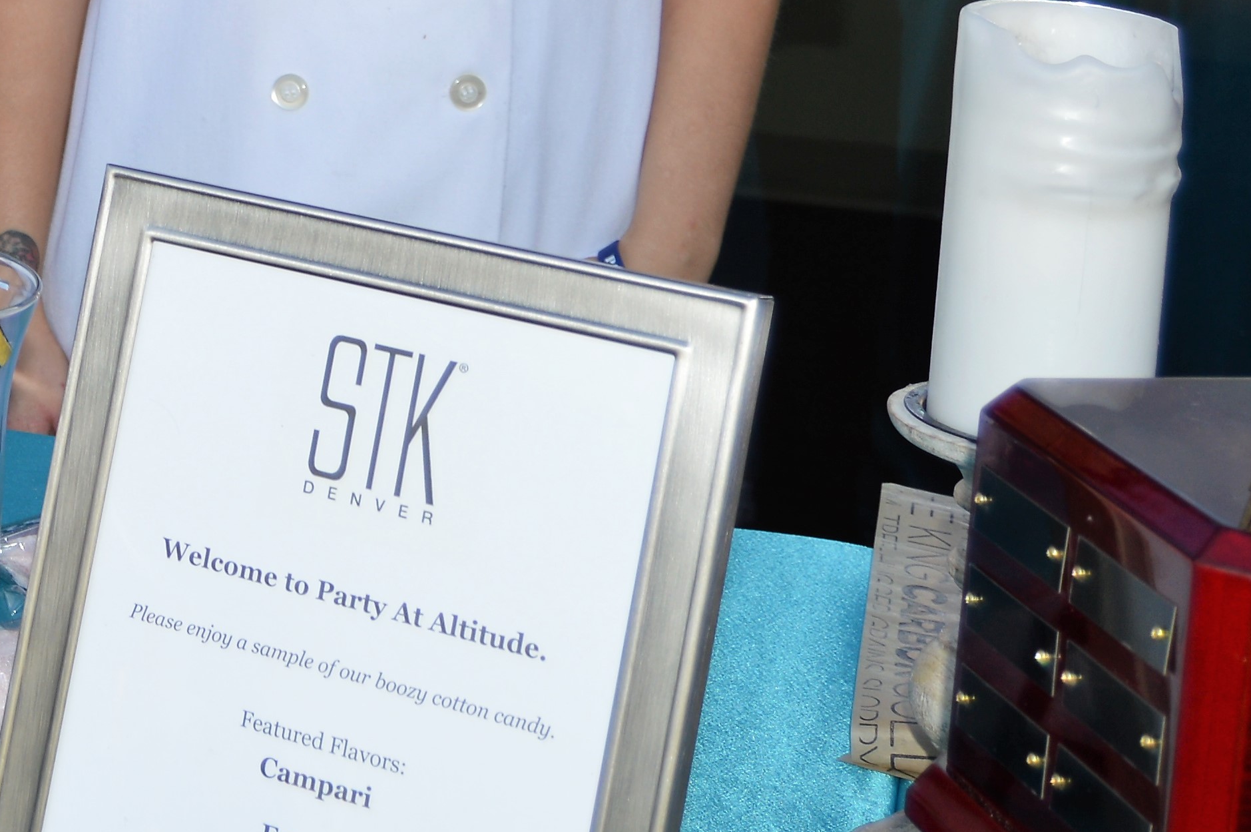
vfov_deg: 12.6
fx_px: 3593
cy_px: -396
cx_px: -366
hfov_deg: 18.4
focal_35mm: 104
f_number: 4
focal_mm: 23
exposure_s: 1/160
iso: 100
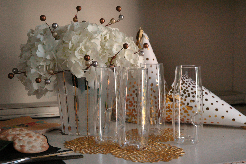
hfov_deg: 29.3
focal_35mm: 69
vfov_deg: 19.7
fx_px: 471
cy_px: 82
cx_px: 123
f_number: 6.3
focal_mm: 46
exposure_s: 1/160
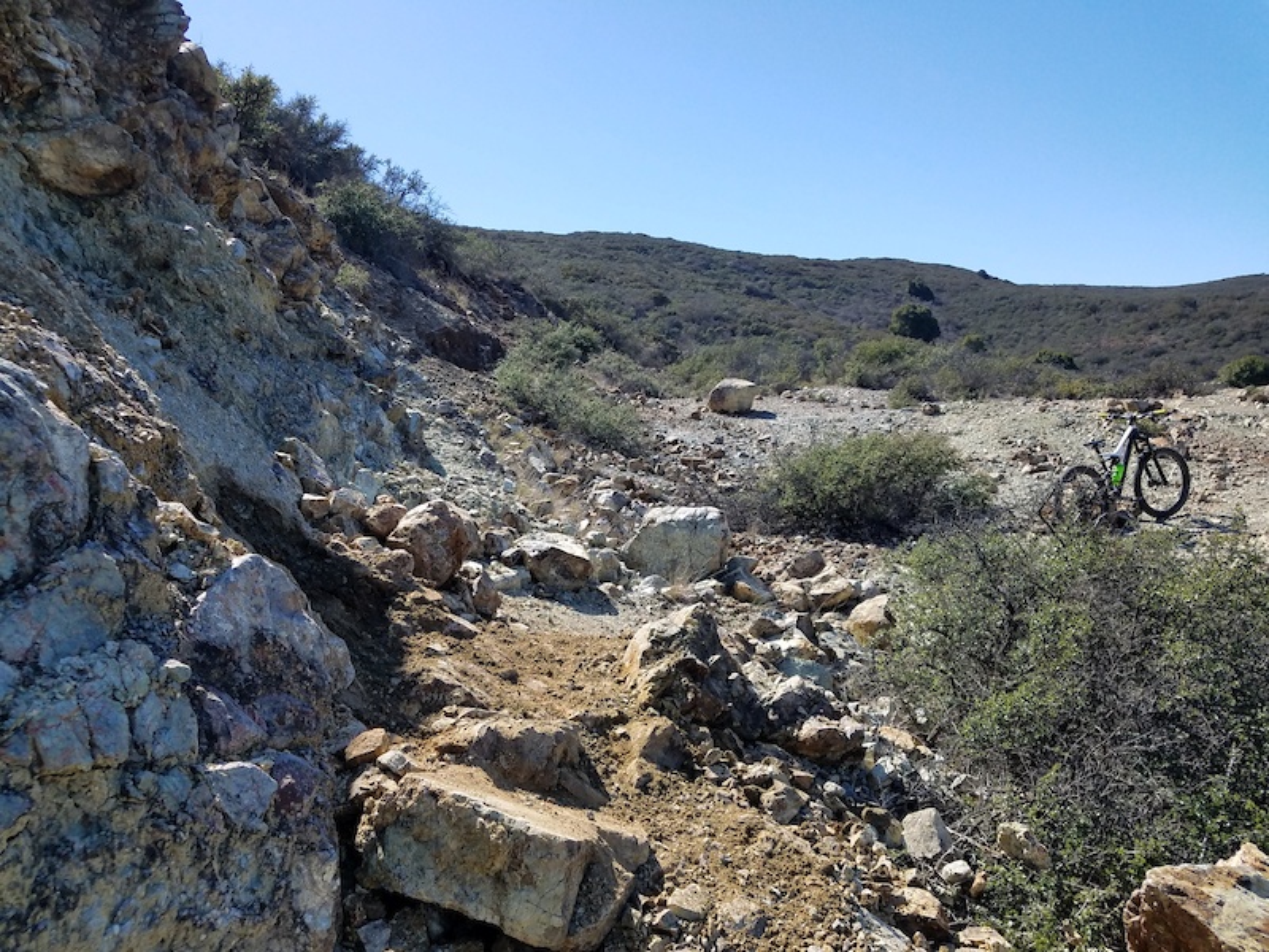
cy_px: 476
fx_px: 953
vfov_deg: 53.1
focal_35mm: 26
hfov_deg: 67.3
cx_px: 634
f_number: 1.7
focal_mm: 4.2
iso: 50
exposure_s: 1/2448
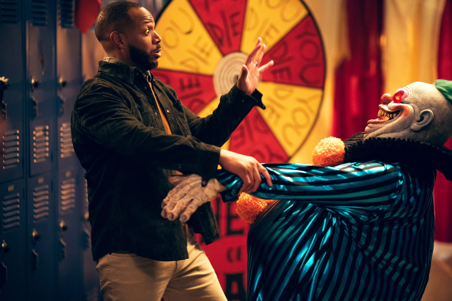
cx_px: 226
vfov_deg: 16.1
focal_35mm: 85
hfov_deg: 23.9
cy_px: 150
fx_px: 1067
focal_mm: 85
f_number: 1.4
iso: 3200
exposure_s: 1/200
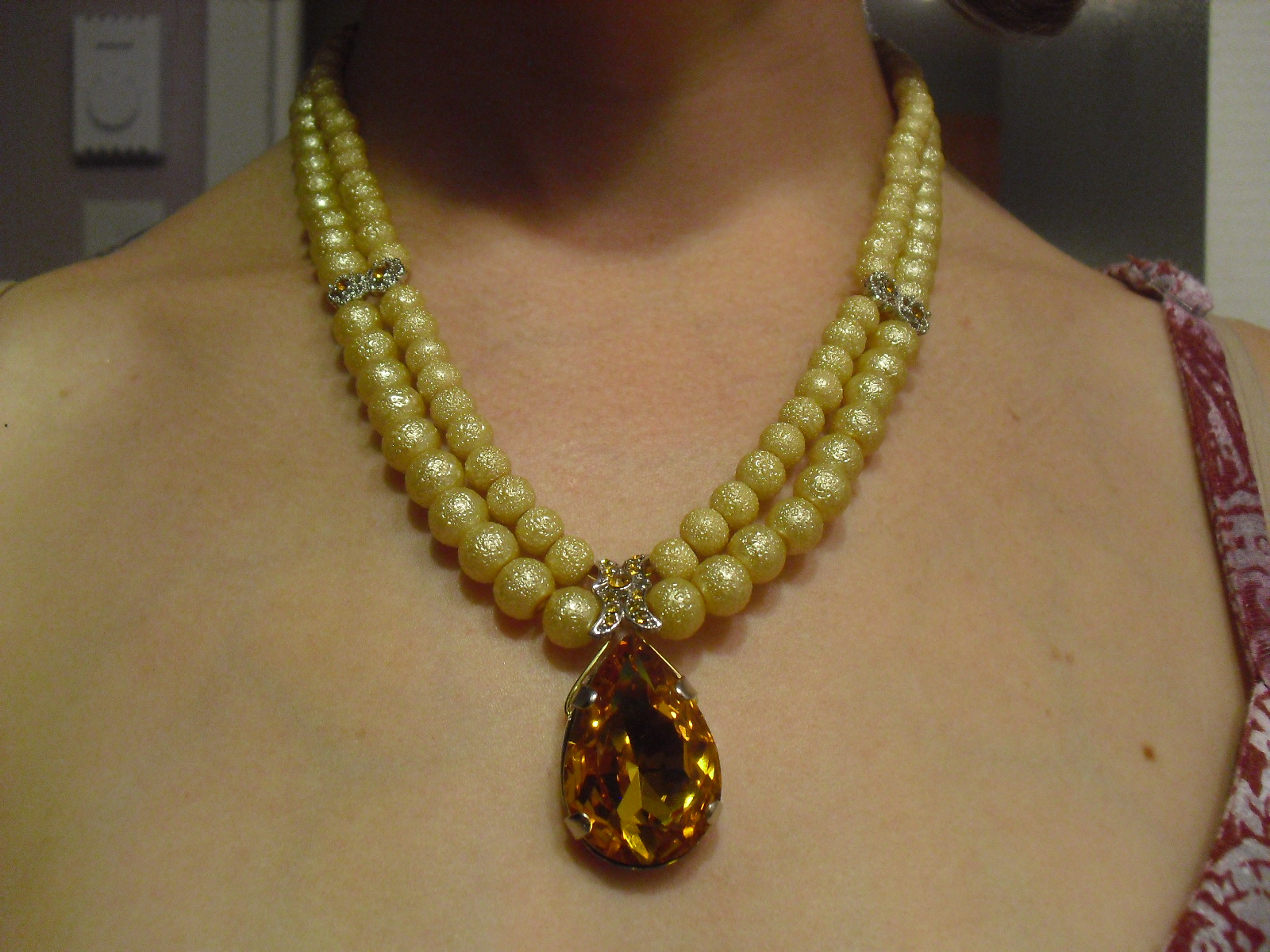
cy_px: 476
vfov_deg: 39.7
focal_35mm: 36
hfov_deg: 51.4
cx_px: 635
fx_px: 1321
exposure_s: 1/100
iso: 400
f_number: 3.1
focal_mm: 6.3
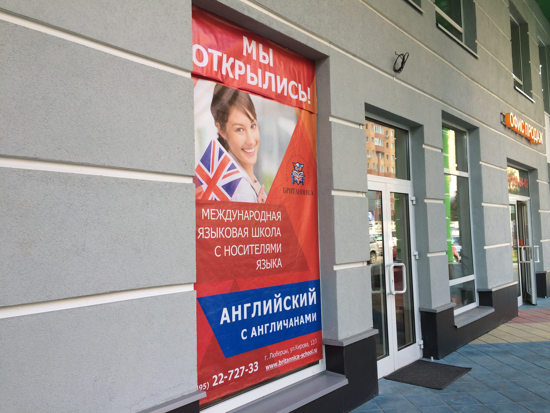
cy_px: 206
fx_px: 461
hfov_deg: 61.7
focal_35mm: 29
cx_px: 275
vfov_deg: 48.2
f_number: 2.2
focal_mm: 4.15
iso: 32
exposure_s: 1/173
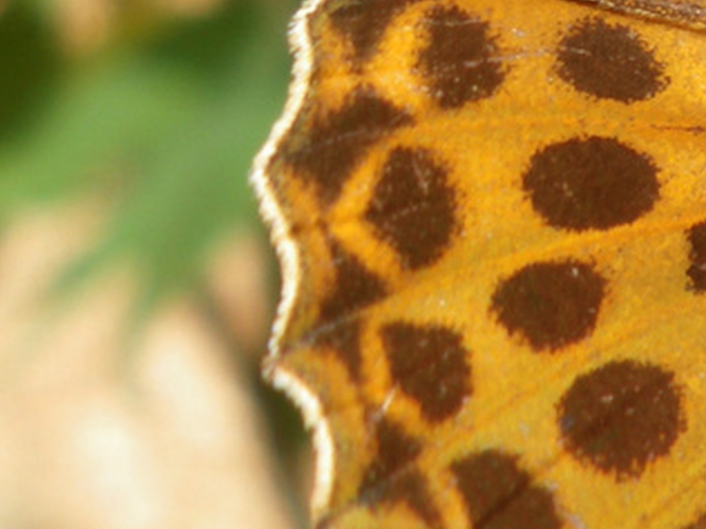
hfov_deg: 10.9
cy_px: 283
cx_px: 1428
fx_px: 3345
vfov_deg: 9.1
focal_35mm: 164
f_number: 3.5
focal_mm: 6.3
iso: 64
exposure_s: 1/320
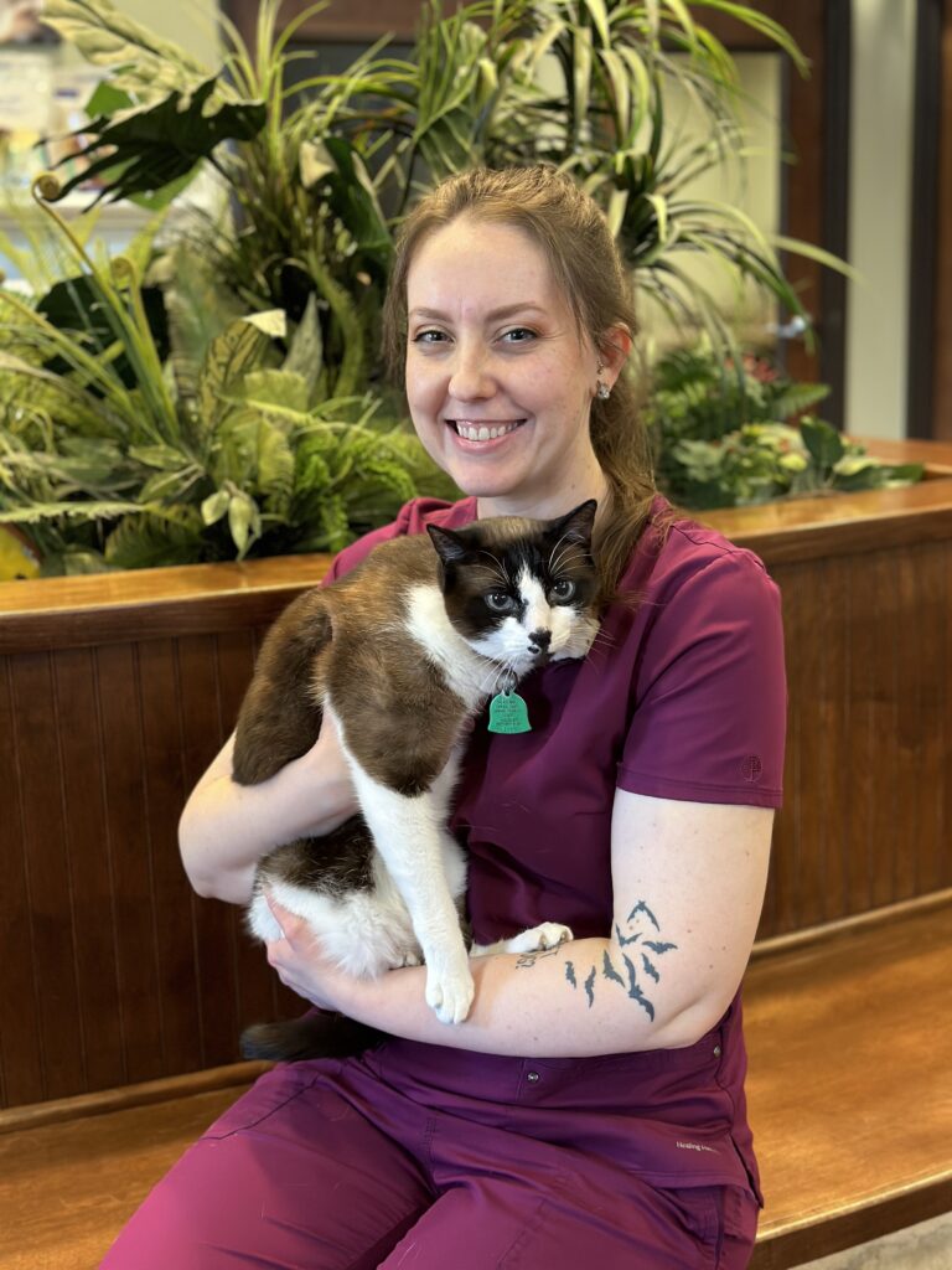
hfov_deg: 30.3
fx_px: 1760
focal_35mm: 48
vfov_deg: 39.7
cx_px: 476
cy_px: 635
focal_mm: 6.86
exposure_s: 1/60
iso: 320
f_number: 1.78
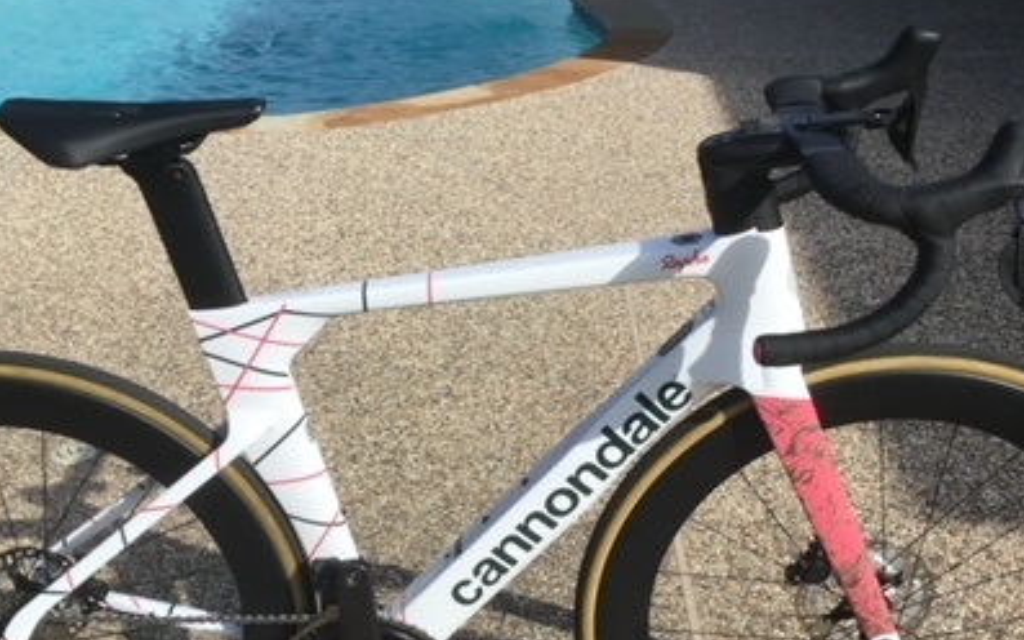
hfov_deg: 38.1
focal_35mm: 53
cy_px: 480
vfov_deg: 24.1
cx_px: 426
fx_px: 1479
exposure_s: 1/1631
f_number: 2.4
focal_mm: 3.3
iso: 25
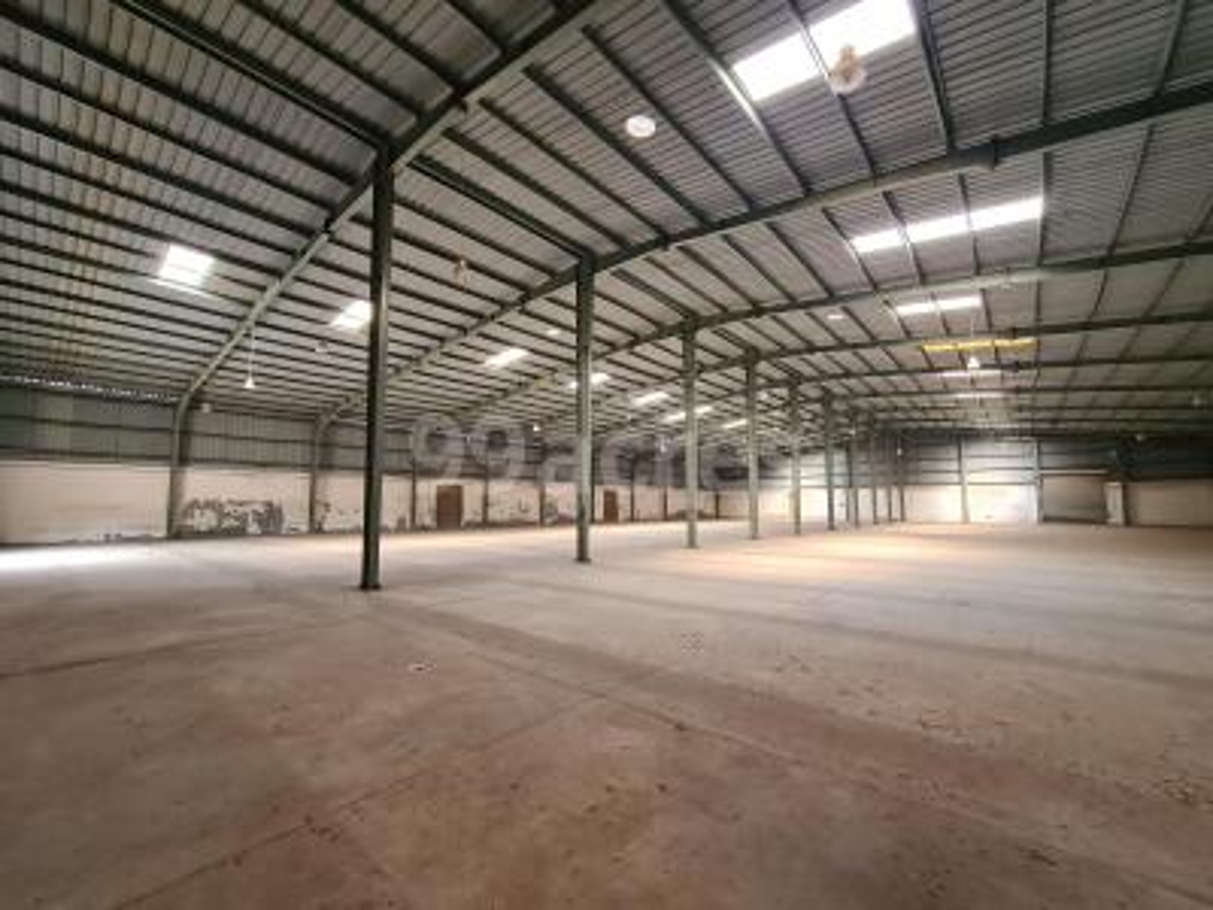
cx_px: 606
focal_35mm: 13
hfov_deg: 106.2
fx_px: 456
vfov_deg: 89.9
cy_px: 455
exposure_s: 1/50
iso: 160
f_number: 2.2
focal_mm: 2.2
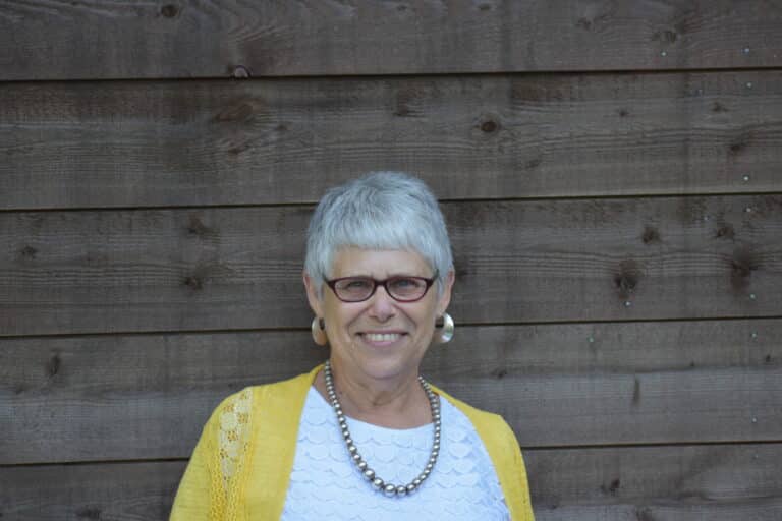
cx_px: 391
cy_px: 260
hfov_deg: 14.0
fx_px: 3193
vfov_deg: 9.3
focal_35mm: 147
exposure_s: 1/250
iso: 450
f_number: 4.8
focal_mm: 98
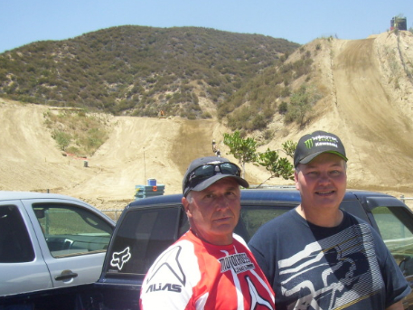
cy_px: 246
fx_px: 692
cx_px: 300
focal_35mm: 58
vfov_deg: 24.8
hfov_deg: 32.7
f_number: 5.6
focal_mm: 5.7
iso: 80
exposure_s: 1/200
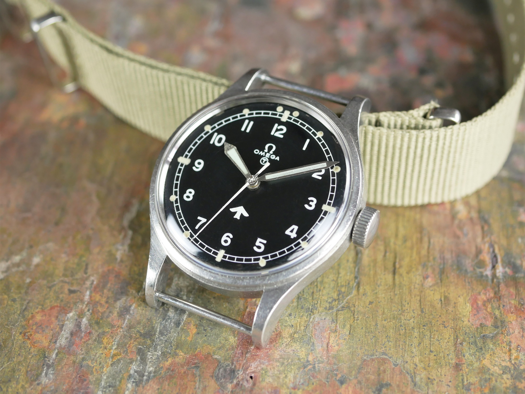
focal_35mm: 60
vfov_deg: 24.4
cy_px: 197
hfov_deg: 32.2
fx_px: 910
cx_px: 262
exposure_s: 1/100
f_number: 4
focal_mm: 30
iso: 800
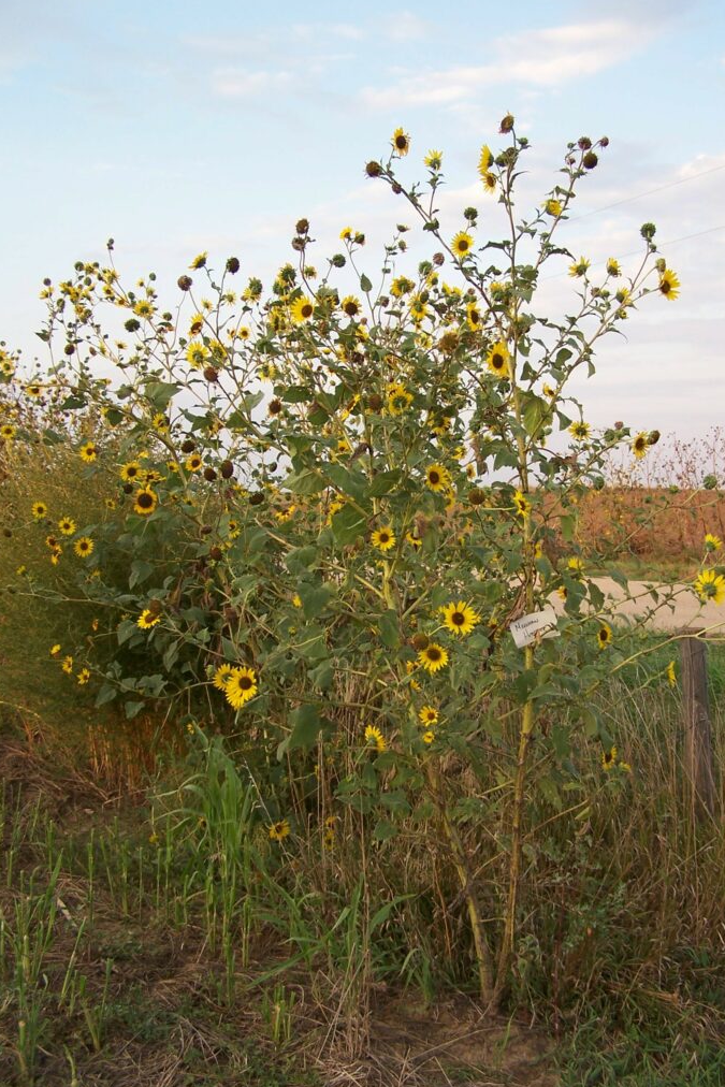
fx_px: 1208
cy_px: 541
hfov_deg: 33.4
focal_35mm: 40
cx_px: 407
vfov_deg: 48.5
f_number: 2.8
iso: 80
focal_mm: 6.3
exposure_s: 1/125
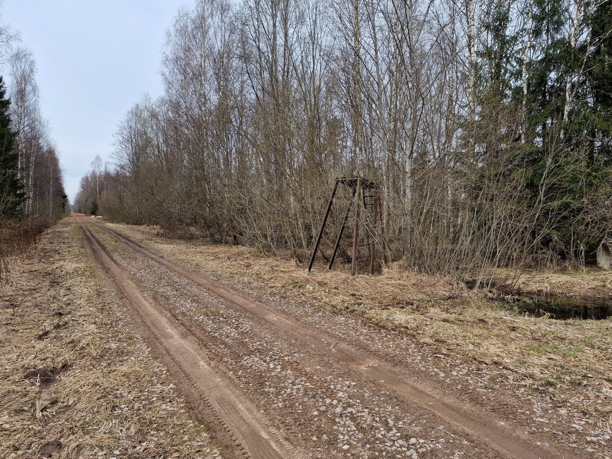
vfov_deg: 58.9
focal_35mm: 23
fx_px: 407
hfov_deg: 73.9
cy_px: 230
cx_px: 306
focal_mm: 6.4
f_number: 1.8
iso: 50
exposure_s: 1/566
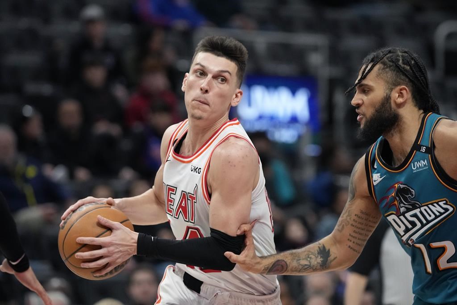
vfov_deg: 4.7
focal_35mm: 291
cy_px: 152
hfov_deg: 7.1
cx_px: 228
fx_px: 3694
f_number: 3.2
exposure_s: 1/1600
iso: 4000
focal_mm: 194
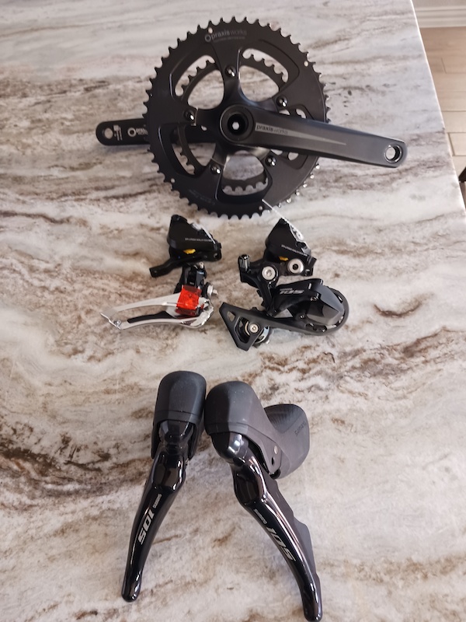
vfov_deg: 65.3
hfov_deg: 51.4
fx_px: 485
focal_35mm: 27
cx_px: 233
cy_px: 311
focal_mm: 4
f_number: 1.8
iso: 250
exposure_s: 1/25
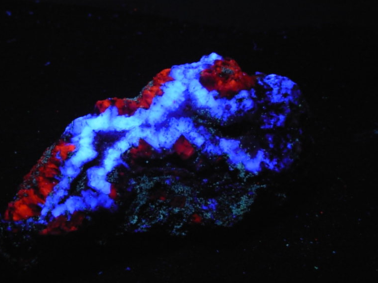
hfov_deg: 37.3
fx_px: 557
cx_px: 148
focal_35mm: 51
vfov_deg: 28.5
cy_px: 154
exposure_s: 1/1.7
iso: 159
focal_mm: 6.3
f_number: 2.9
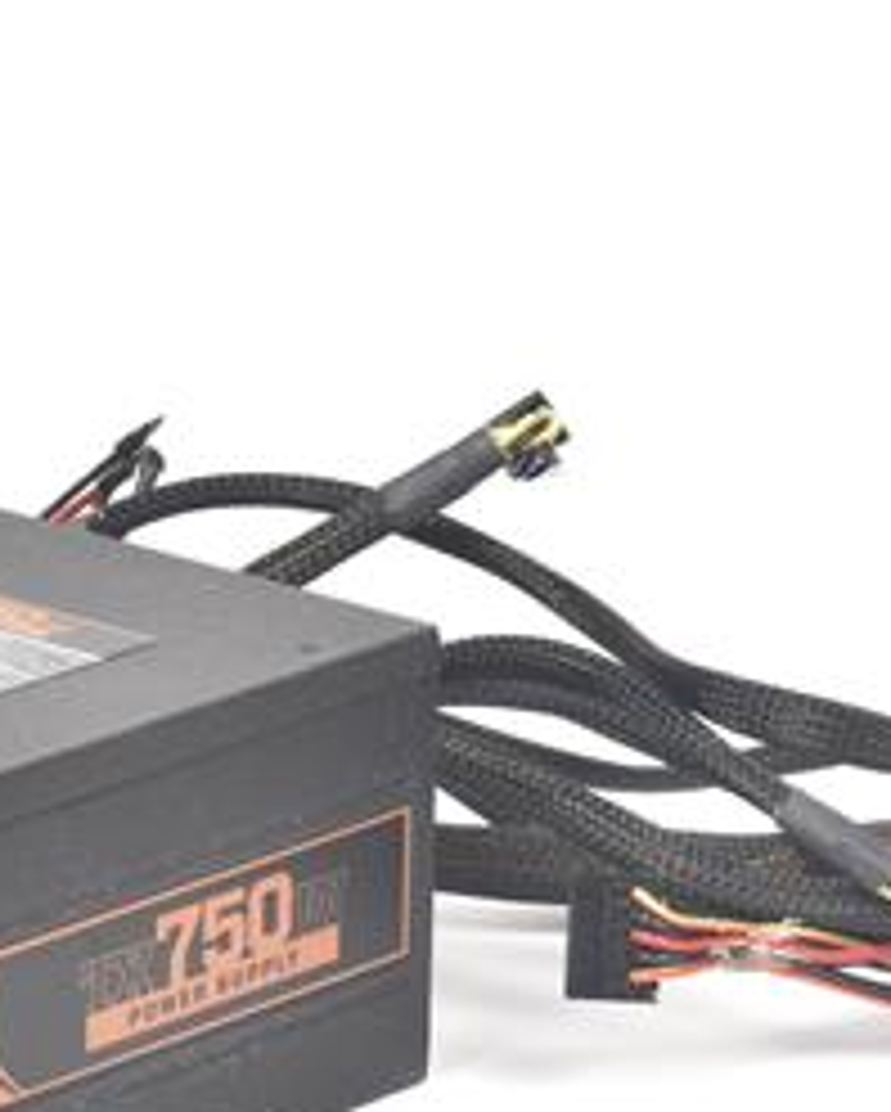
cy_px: 887
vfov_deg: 10.2
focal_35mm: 188
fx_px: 6194
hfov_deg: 8.2
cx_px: 464
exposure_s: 1/200
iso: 200
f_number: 10
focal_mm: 55
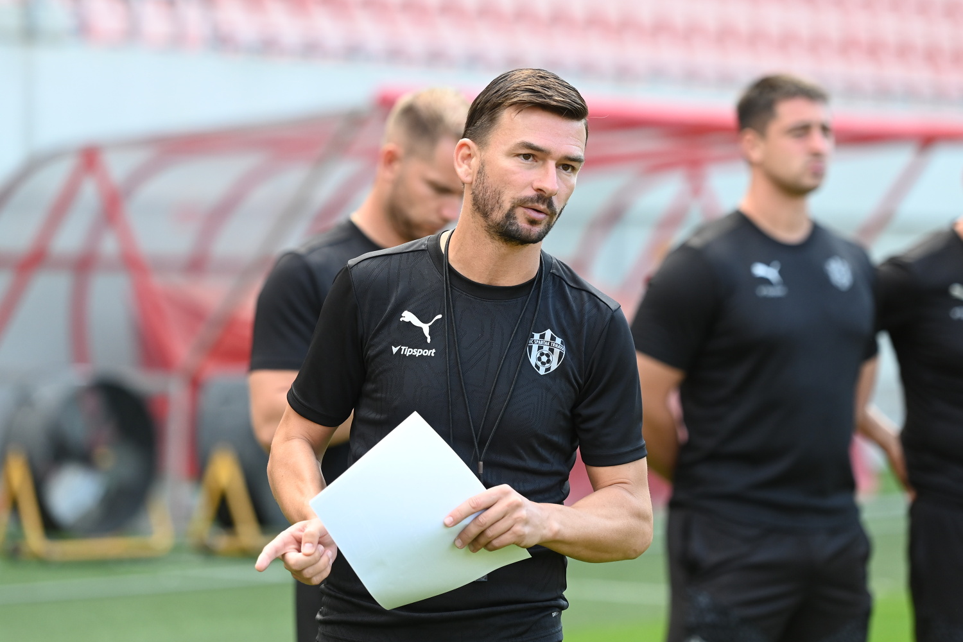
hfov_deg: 14.2
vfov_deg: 9.5
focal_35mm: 145
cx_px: 482
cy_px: 321
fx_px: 3878
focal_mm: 145
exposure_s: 1/1250
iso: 800
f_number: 2.8
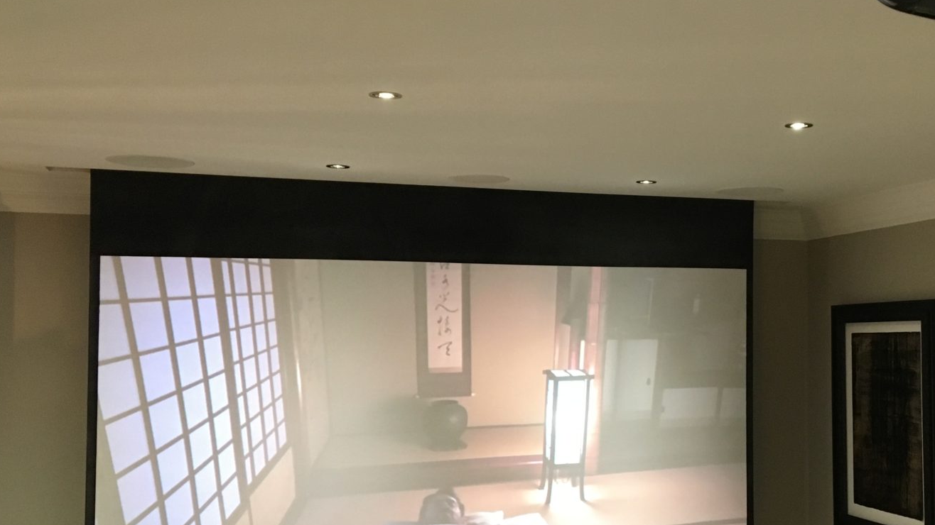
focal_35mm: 48
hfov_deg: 42.0
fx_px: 1190
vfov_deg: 24.9
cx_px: 667
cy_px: 307
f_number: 2.2
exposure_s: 1/33
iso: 250
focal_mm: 4.15
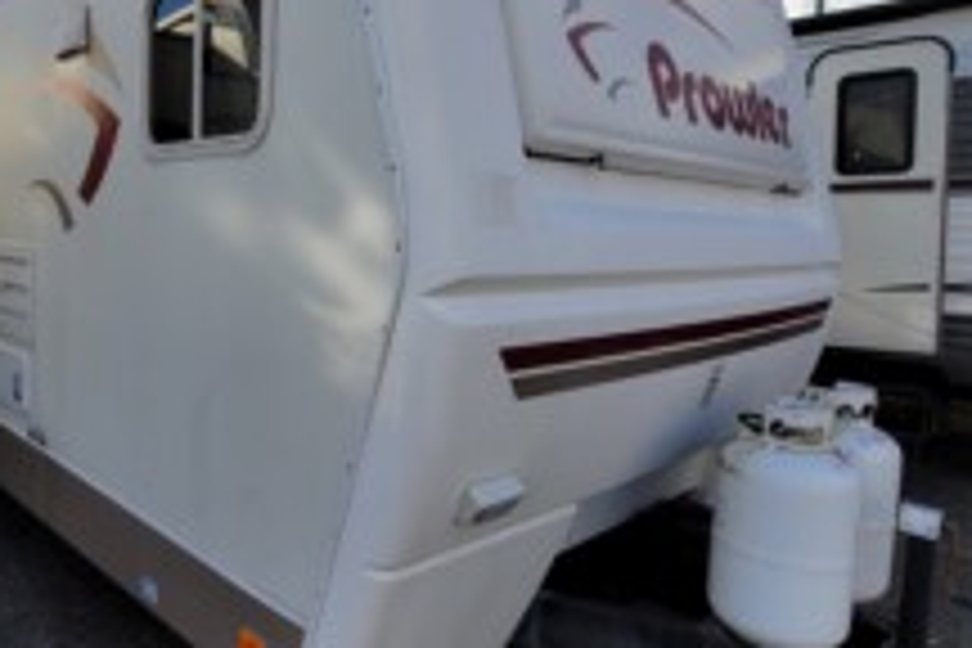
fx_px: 675
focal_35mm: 25
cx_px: 338
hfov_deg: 69.8
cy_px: 279
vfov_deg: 51.1
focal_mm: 2.2
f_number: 2.2
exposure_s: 1/1496
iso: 64
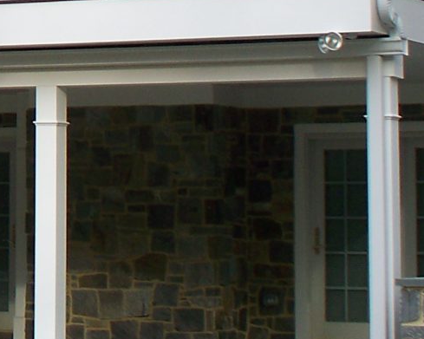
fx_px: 2309
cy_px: -231
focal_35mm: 184
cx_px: -260
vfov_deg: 8.2
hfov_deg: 10.1
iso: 64
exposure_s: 1/250
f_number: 2.8
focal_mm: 7.54
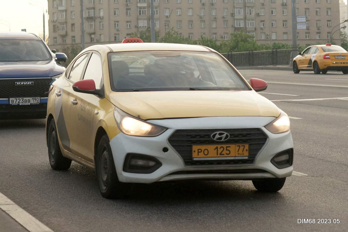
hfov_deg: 39.6
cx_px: 174
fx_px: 483
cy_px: 116
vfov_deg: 27.0
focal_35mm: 50
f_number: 4
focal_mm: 50
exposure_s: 1/1000
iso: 800
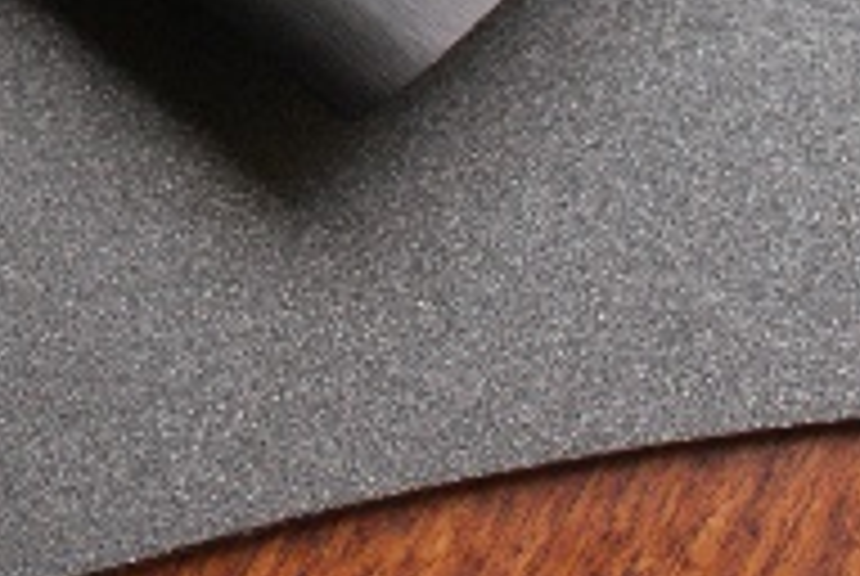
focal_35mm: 163
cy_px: -565
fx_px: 3900
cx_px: 63
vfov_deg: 8.1
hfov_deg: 12.5
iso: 400
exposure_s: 1/40
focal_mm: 26
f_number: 4.5
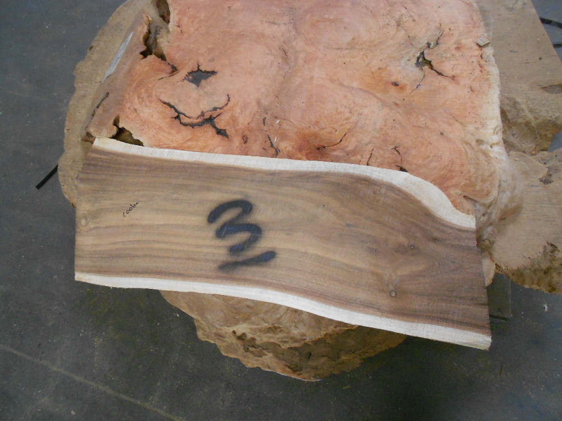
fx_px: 422
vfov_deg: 53.1
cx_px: 281
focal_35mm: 26
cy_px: 210
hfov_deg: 67.3
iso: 400
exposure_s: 1/60
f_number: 3.2
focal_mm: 4.6
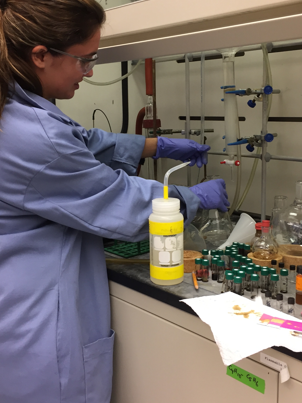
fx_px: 477
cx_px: 163
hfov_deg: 35.1
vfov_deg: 45.7
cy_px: 186
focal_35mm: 41
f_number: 2.2
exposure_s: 1/30
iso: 80
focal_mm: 4.15
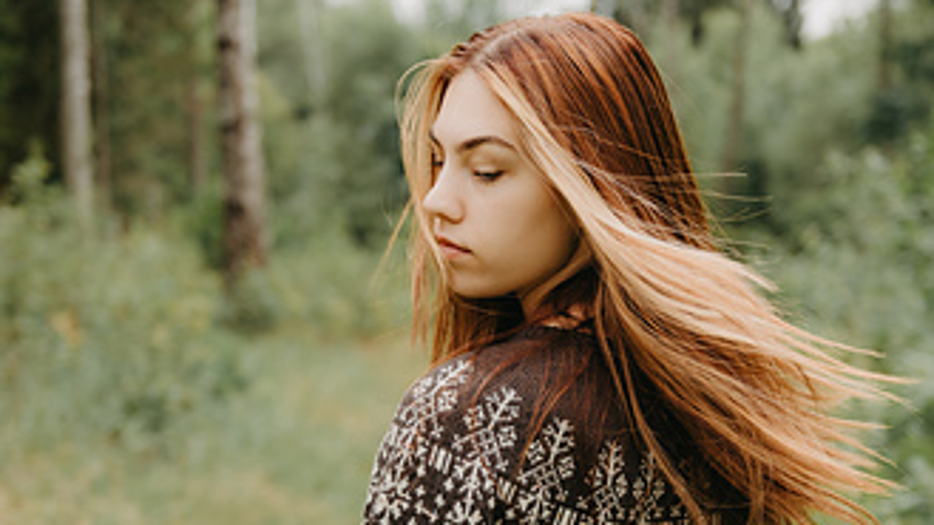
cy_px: 420
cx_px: 463
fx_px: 1733
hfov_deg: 30.2
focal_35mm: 70
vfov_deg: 17.1
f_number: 2.8
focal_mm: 44
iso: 160
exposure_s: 1/2500
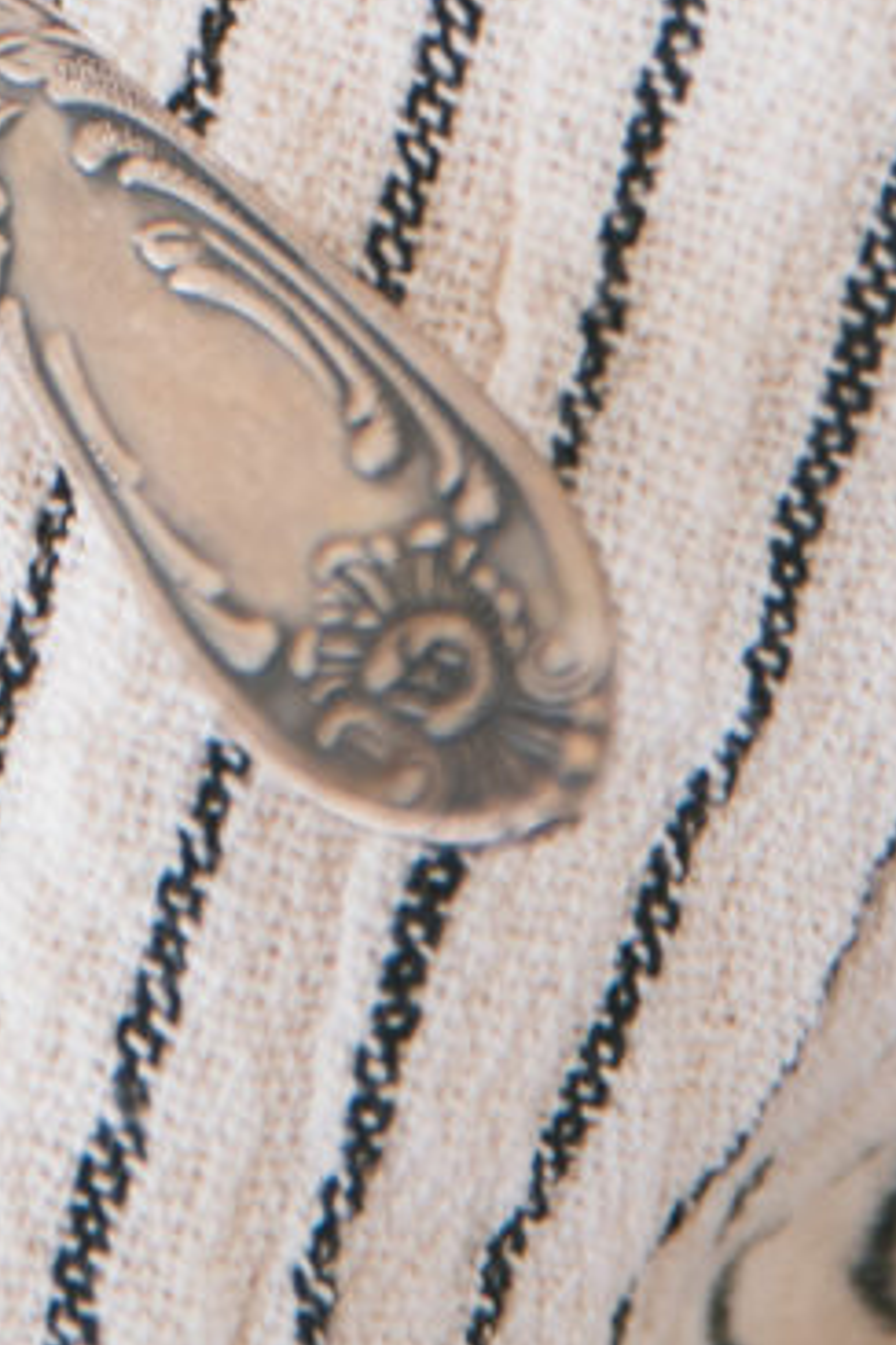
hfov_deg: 3.9
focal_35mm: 347
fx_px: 12954
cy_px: -1529
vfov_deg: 5.8
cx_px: -780
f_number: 2.8
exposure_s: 1/50
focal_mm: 62
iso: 200
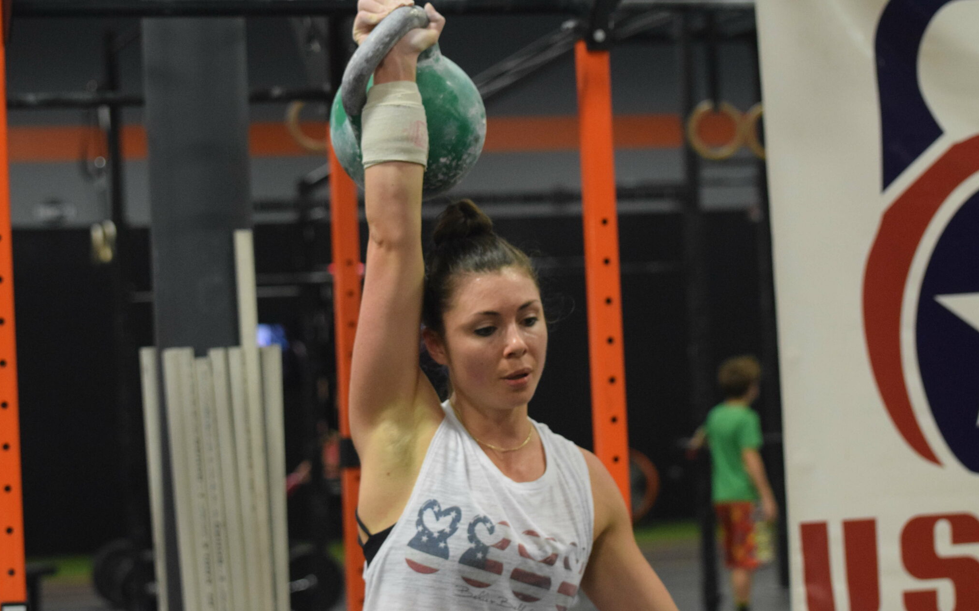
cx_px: 490
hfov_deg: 18.1
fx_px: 3082
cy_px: 309
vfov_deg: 11.3
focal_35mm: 116
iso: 3200
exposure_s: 1/160
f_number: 4.5
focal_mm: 75
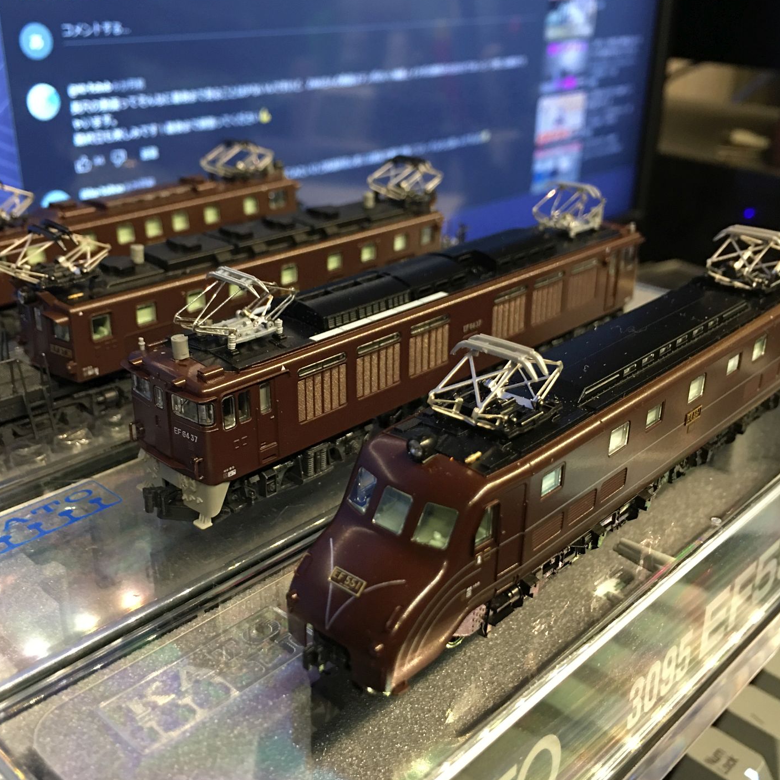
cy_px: 392
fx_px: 892
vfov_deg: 47.2
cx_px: 367
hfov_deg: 47.2
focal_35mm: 35
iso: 50
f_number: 2.2
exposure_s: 1/4
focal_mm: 4.15
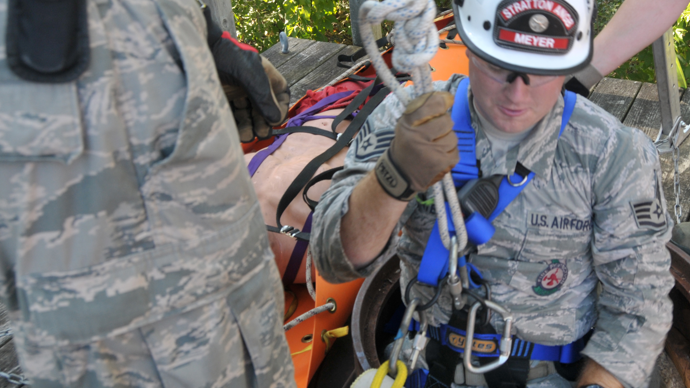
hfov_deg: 45.1
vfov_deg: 26.5
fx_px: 823
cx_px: 433
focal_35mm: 45
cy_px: 150
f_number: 5.6
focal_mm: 20
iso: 250
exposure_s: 1/125
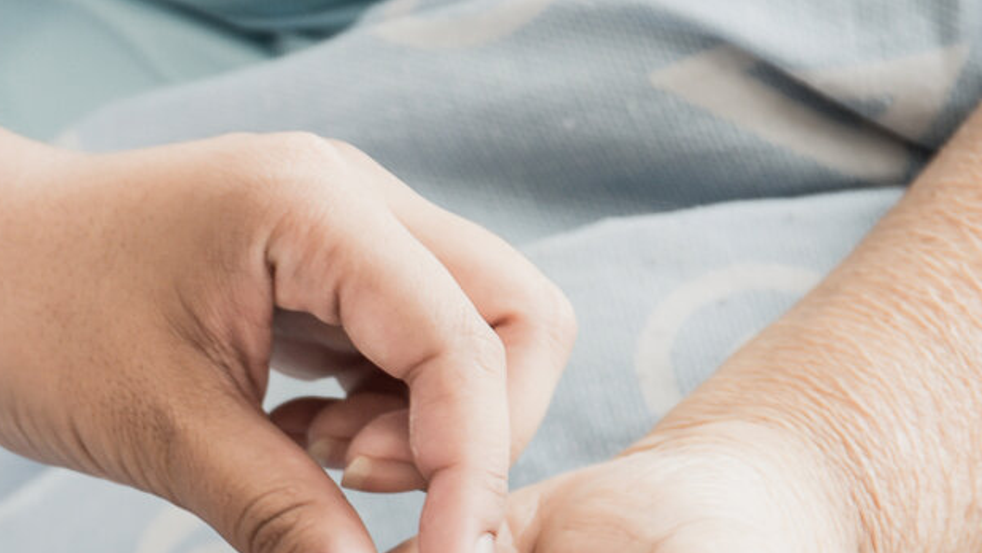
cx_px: -99
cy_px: 573
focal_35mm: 243
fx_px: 6329
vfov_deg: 5.0
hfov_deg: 8.8
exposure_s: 1/13
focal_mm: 70
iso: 200
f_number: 4
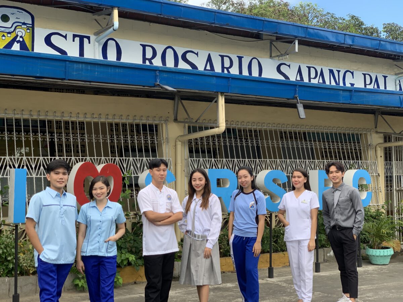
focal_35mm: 52
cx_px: 202
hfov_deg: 36.8
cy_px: 151
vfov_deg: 28.0
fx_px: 605
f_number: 2.4
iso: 16
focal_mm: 6
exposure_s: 1/137
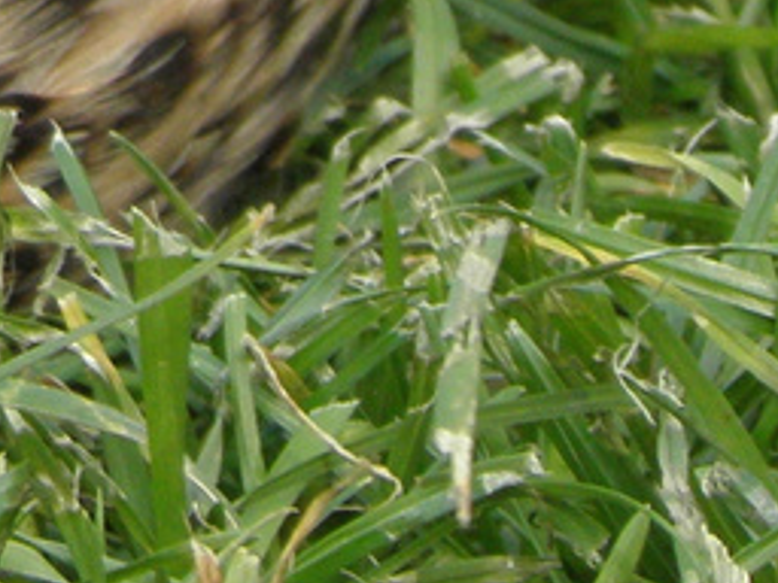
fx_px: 35219
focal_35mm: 1567
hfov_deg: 1.3
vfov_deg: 0.9
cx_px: -985
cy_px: -799
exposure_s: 1/200
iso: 125
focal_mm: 49.7
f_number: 4.5
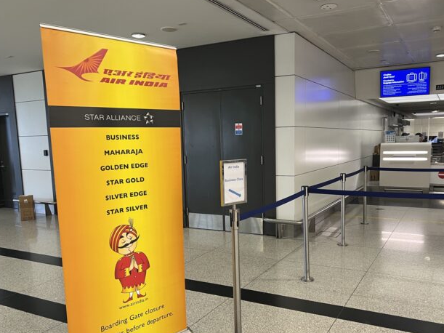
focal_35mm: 31
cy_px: 190
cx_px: 246
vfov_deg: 45.3
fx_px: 398
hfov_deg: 58.2
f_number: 1.5
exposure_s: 1/50
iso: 64
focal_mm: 5.7
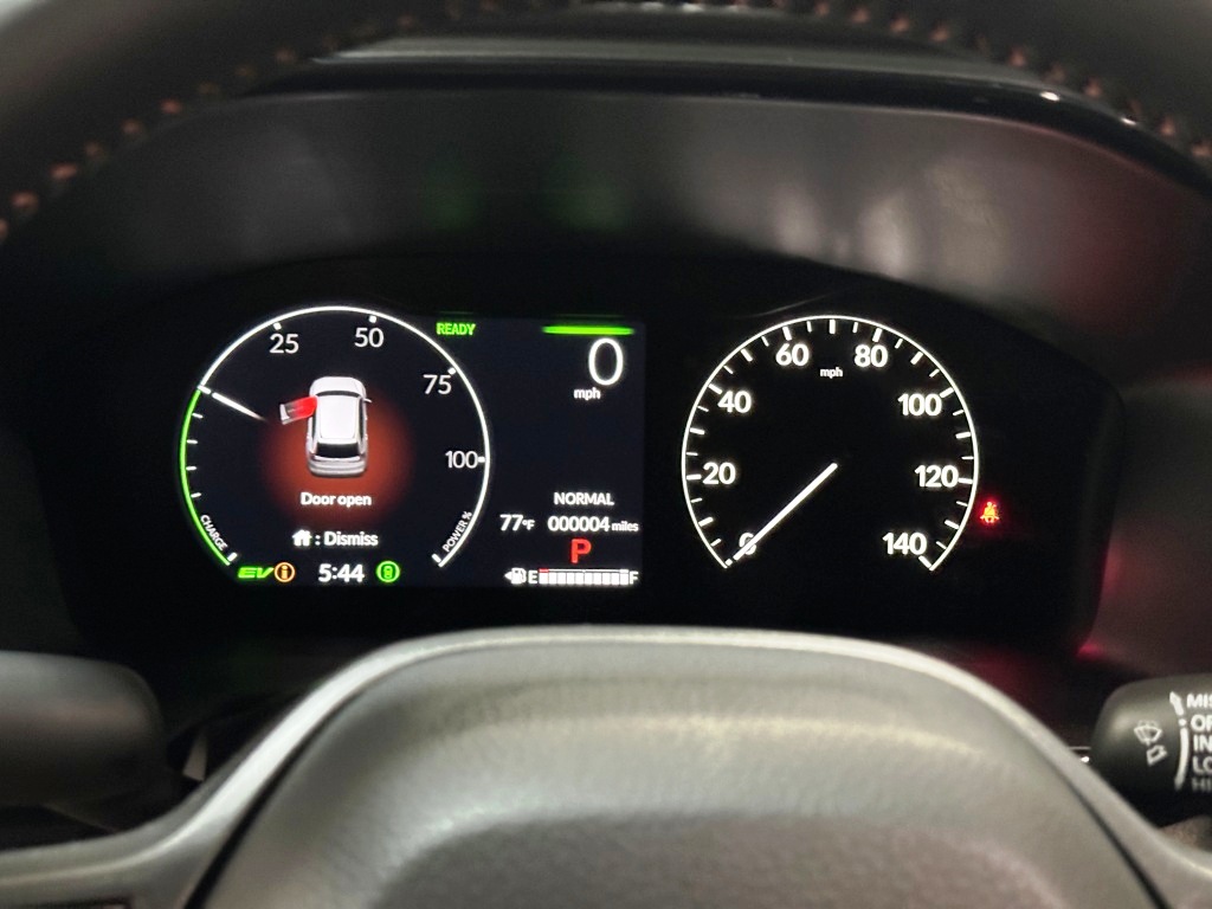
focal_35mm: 48
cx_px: 606
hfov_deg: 39.7
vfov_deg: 30.3
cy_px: 454
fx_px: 1681
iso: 640
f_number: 1.78
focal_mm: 6.86
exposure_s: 1/26
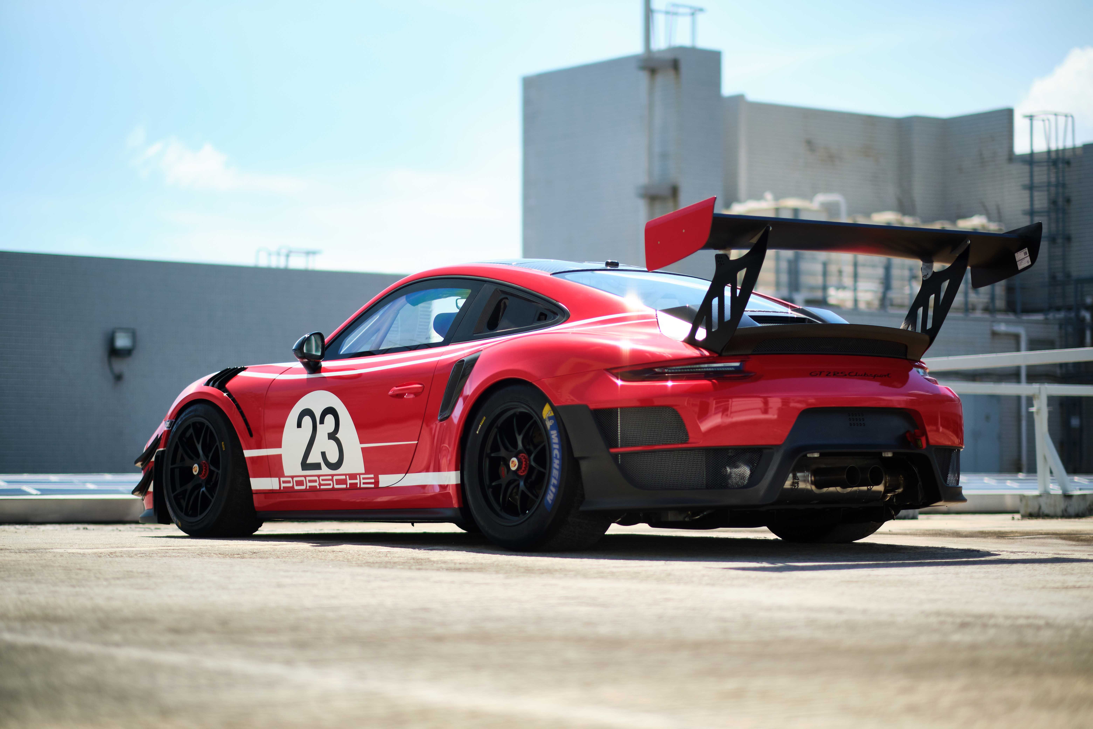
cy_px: 364
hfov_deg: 24.2
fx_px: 2550
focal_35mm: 84
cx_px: 546
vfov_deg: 16.3
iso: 160
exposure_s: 1/8000
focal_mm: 56
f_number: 1.2
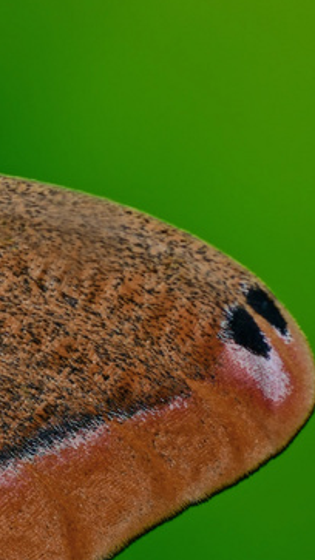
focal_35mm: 491
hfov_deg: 2.4
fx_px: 7296
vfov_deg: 4.4
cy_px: 454
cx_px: -840
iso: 160
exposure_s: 1/6
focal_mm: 105
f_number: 16
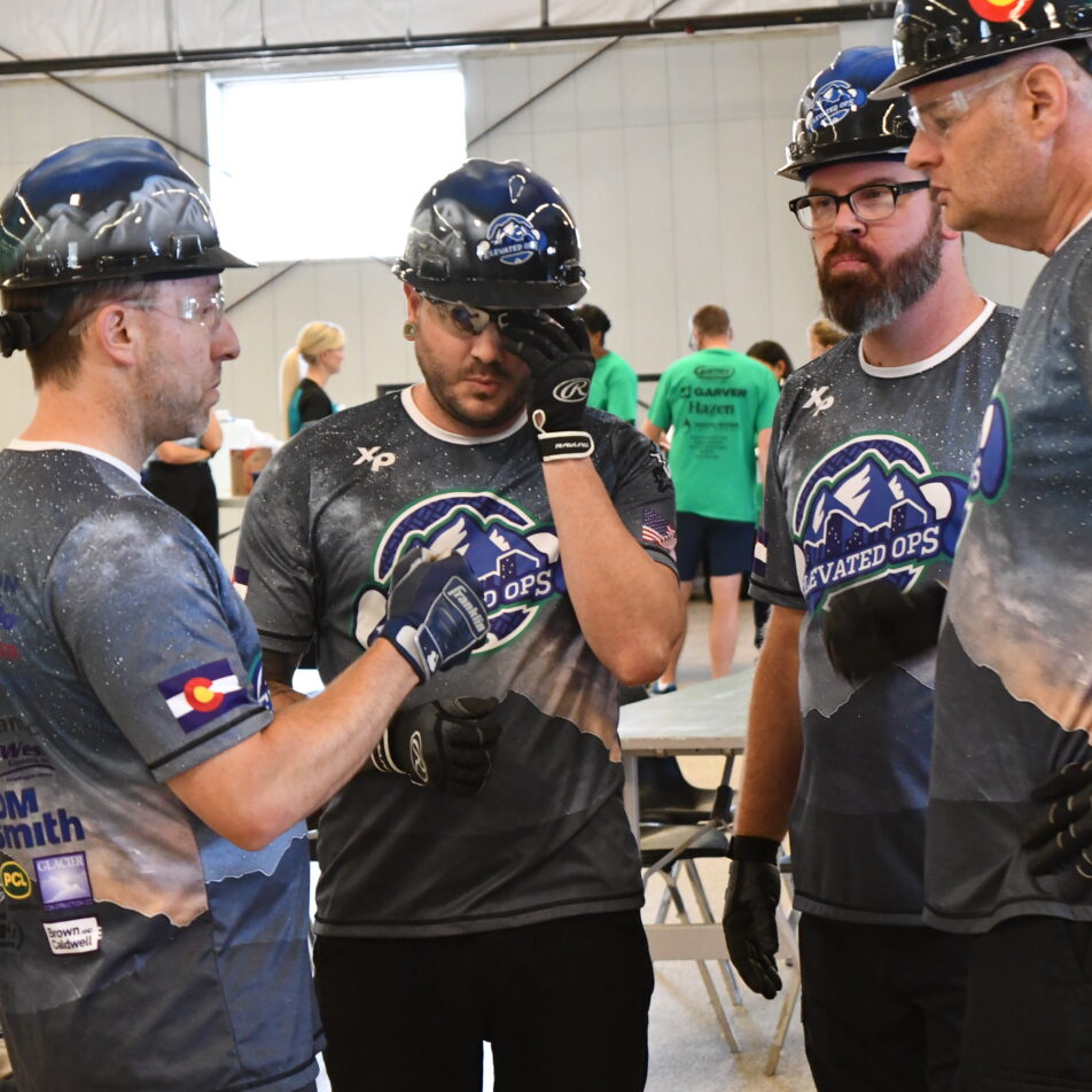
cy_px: 522
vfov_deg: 16.3
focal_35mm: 107
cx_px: 679
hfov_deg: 16.3
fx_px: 3819
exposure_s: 1/80
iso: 3200
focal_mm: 52
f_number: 5.6
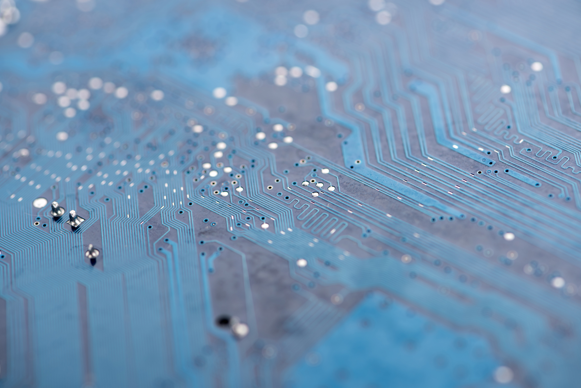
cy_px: 194
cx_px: 290
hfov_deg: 19.4
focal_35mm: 105
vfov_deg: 13.1
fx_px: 1695
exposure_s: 1/160
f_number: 9
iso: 80
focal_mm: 105
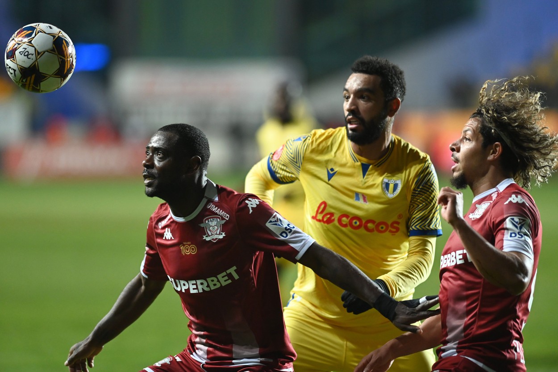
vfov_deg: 4.6
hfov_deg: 6.9
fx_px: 4649
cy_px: 186
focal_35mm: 300
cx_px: 279
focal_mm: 300
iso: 4000
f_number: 2.8
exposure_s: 1/1600
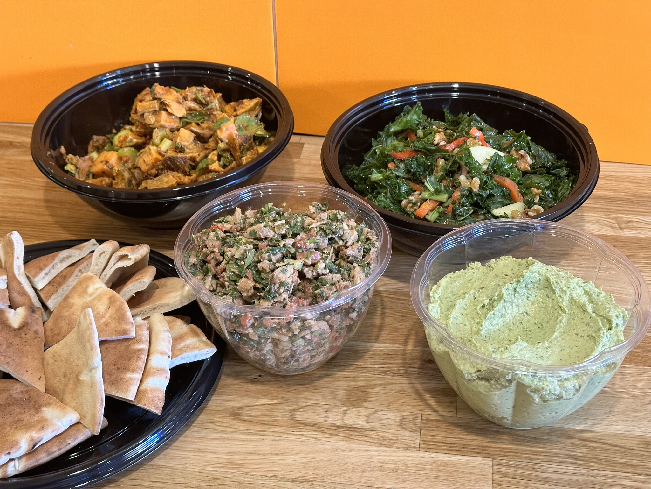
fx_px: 903
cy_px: 244
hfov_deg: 39.7
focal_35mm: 48
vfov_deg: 30.3
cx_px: 326
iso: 200
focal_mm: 6.86
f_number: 1.78
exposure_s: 1/40
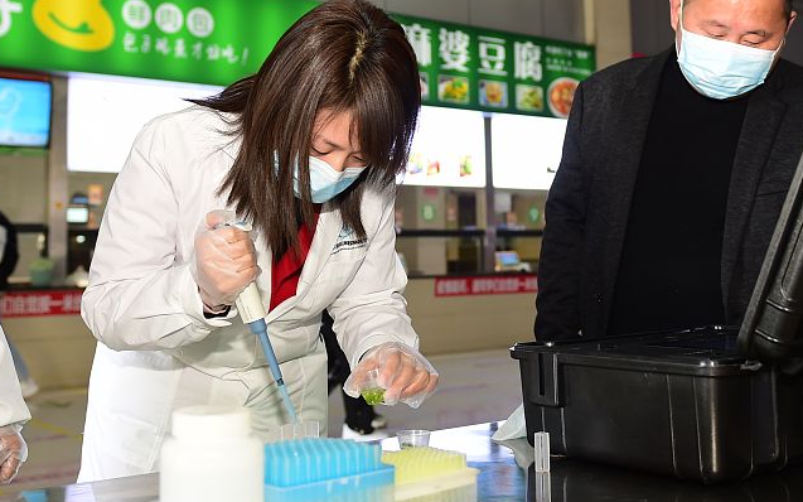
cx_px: 436
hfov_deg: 43.5
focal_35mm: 46
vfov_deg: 27.7
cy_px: 149
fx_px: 1007
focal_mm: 24
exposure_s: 1/80
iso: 320
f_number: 2.8
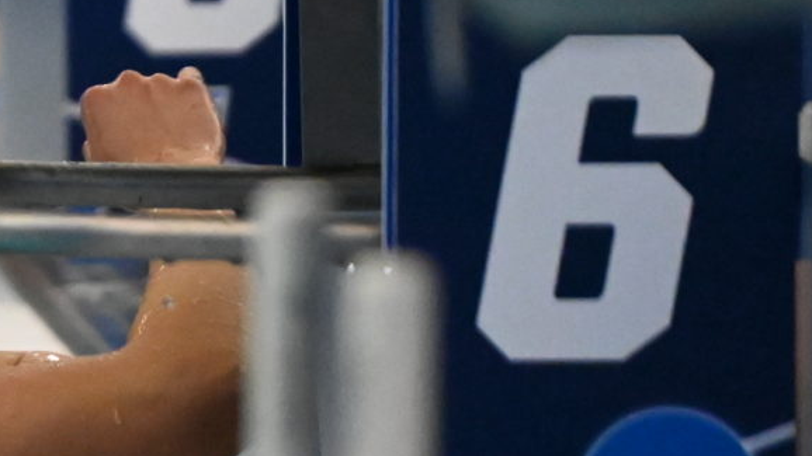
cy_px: -204
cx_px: -525
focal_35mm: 927
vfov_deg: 1.3
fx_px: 19957
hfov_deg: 2.3
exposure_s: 1/1600
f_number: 2.8
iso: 12800
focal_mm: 200
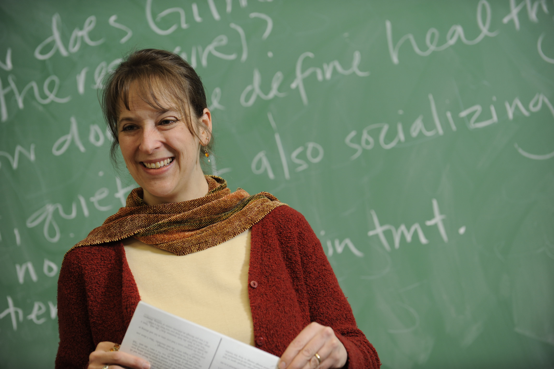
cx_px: 277
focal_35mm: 140
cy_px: 184
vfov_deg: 9.8
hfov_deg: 14.7
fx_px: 2153
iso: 500
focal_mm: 140
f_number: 3.5
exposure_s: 1/250
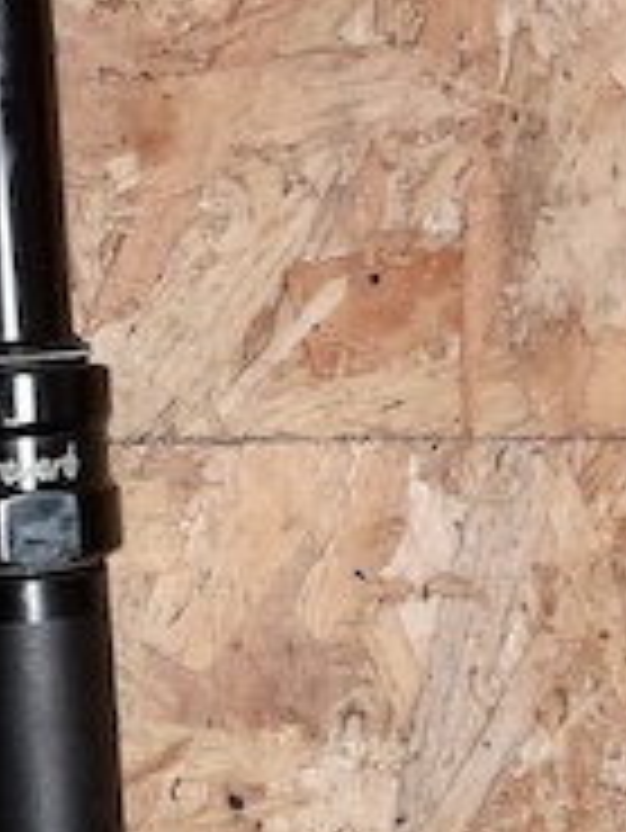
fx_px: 2601
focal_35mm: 108
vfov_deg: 18.1
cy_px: 639
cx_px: -185
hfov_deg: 13.2
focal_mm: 4.6
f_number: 2
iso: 200
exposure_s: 1/60
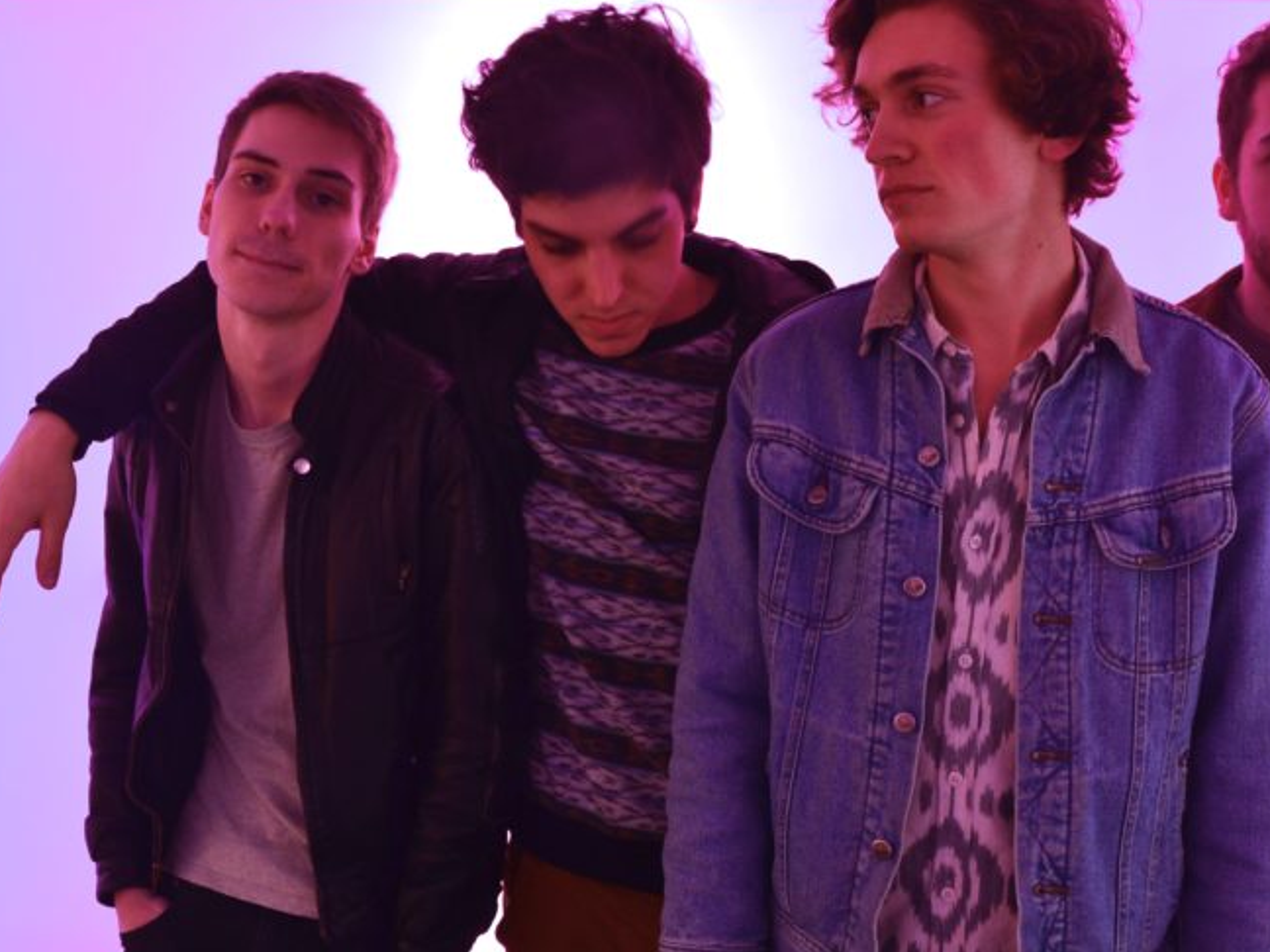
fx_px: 1504
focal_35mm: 41
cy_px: 434
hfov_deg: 45.5
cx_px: 758
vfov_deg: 35.1
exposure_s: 1/15
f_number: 6.3
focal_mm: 18
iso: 500
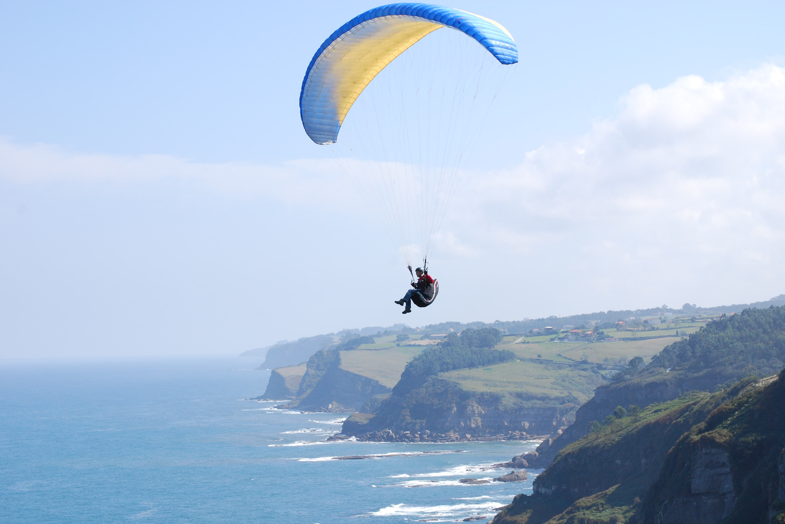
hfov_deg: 22.4
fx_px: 1984
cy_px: 259
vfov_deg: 15.0
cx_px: 391
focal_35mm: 91
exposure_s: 1/500
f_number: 11
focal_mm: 60
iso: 400
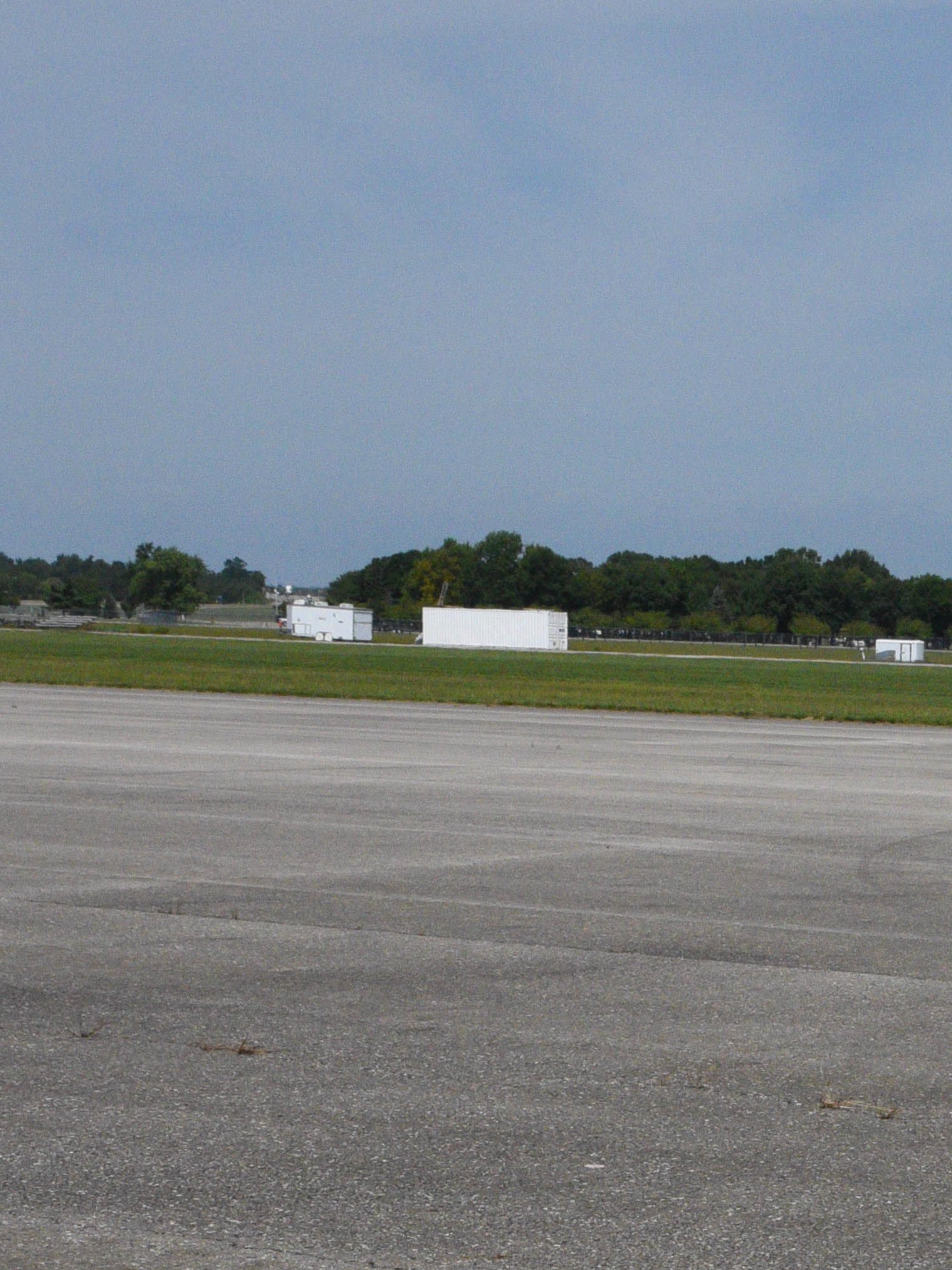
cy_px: 1486
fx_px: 3264
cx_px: 1161
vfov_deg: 20.7
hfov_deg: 15.9
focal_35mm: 89
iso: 2800
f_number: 16
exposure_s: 1/4000
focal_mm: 31
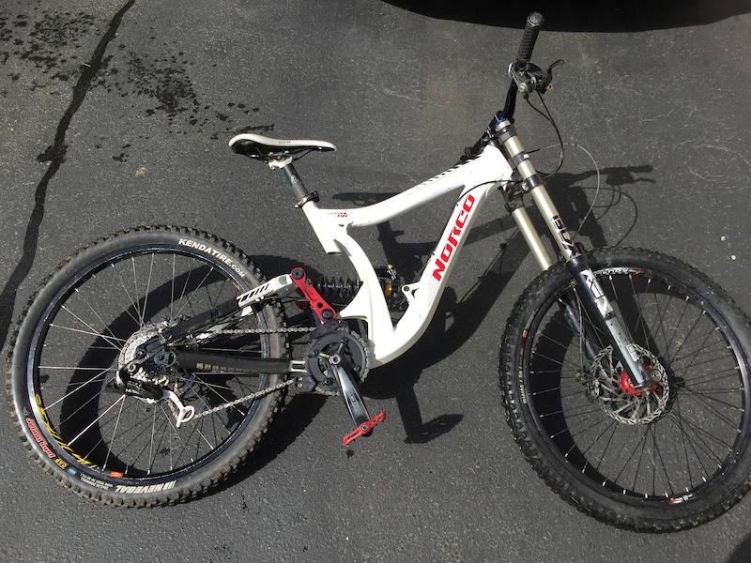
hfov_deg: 61.7
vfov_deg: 48.2
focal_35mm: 29
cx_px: 376
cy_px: 282
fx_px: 629
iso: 32
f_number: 2.2
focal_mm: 4.15
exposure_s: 1/2326
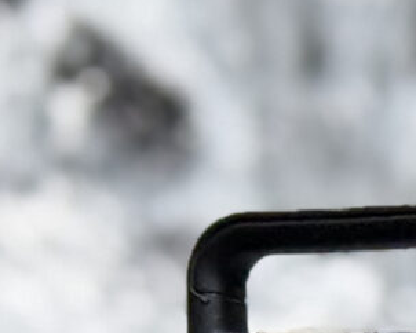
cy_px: 1018
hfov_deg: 4.6
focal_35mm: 397
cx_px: 1376
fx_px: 4891
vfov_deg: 3.8
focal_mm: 6.76
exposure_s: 1/80
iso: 125
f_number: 1.78
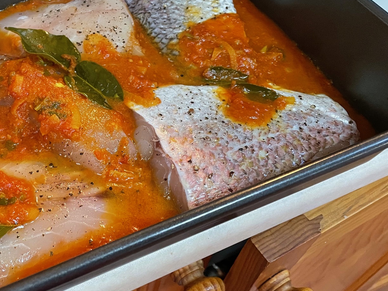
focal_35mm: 43
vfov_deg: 33.5
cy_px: 117
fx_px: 482
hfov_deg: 42.3
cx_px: 91
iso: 500
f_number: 1.6
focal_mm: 4.2
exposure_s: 1/33
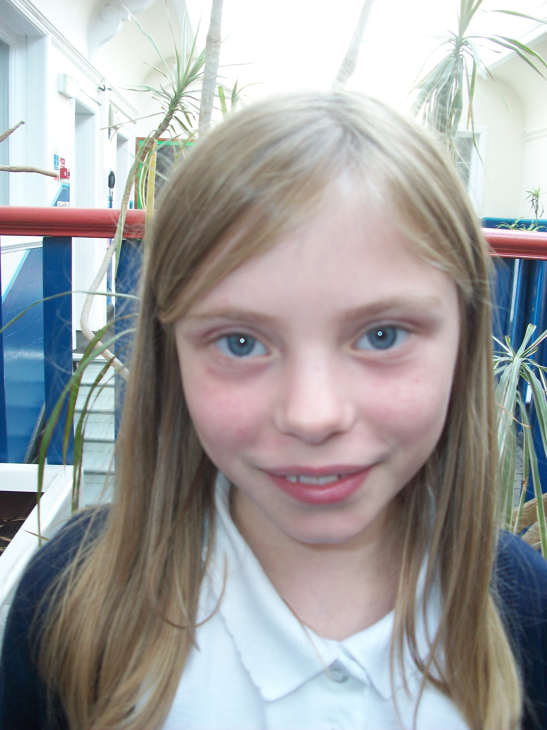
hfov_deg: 44.2
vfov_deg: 56.8
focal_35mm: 32
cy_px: 365
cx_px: 274
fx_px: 674
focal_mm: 5.7
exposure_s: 1/30
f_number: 2.9
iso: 80
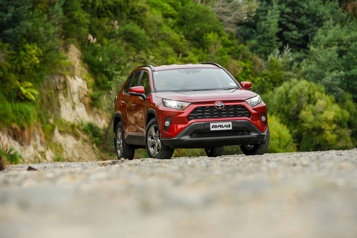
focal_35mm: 196
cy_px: 119
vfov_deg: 7.0
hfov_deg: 10.5
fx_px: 1943
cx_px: 178
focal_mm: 195
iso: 200
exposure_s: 1/320
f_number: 5.6
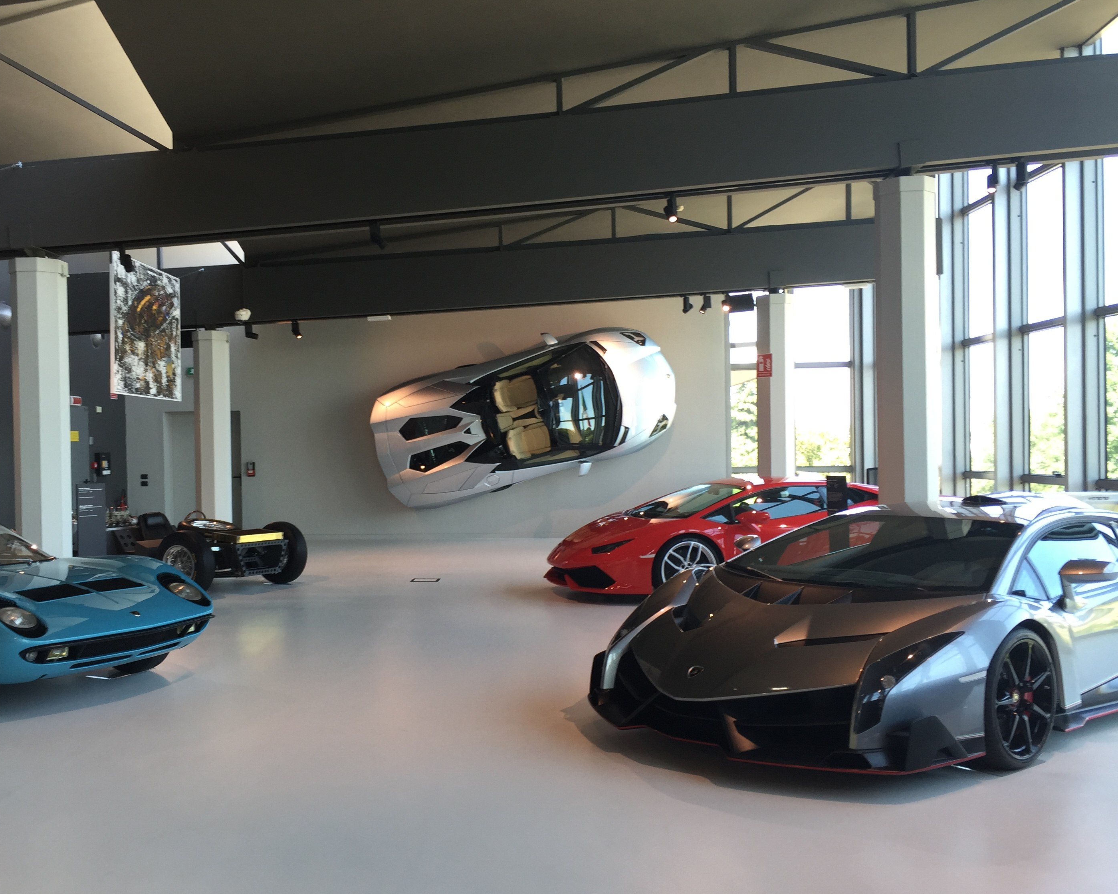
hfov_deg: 54.0
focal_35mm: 33
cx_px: 467
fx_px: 1092
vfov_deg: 44.5
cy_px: 479
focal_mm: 4.15
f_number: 2.2
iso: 32
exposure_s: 1/50
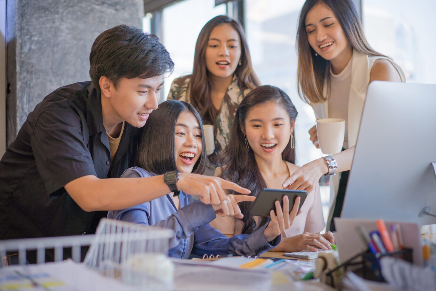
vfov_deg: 24.6
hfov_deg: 36.2
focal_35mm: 55
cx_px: 218
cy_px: 146
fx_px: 666
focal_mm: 55
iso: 100
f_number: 2.2
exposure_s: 1/160
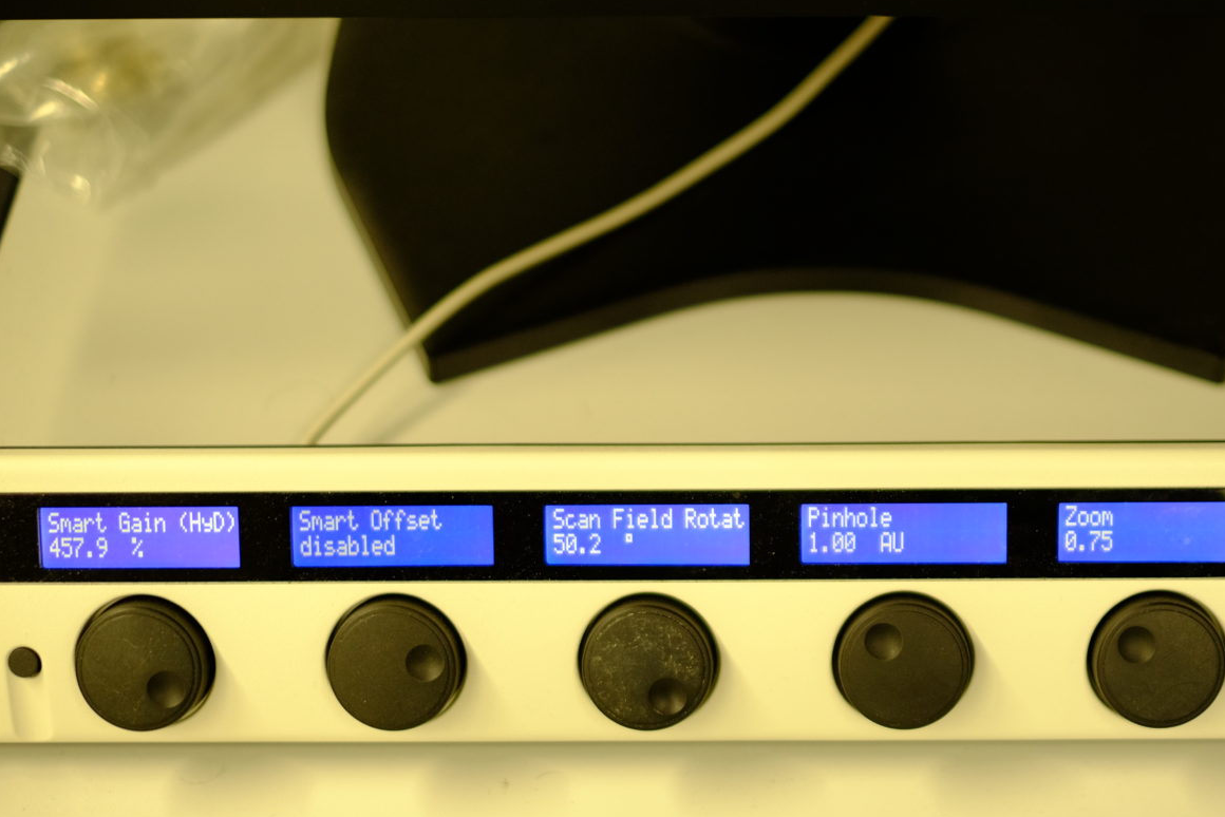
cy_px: 563
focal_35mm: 74
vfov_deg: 18.4
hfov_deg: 27.3
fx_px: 2519
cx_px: 735
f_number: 1.4
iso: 400
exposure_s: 1/125
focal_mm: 35
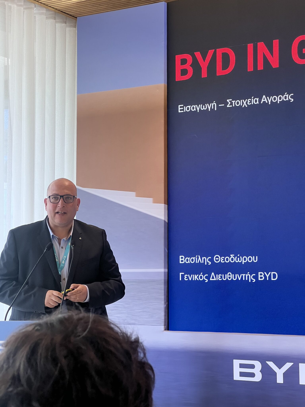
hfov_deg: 19.1
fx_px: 905
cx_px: 152
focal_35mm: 77
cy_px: 204
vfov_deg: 25.3
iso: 160
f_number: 2.8
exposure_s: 1/100
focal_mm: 9
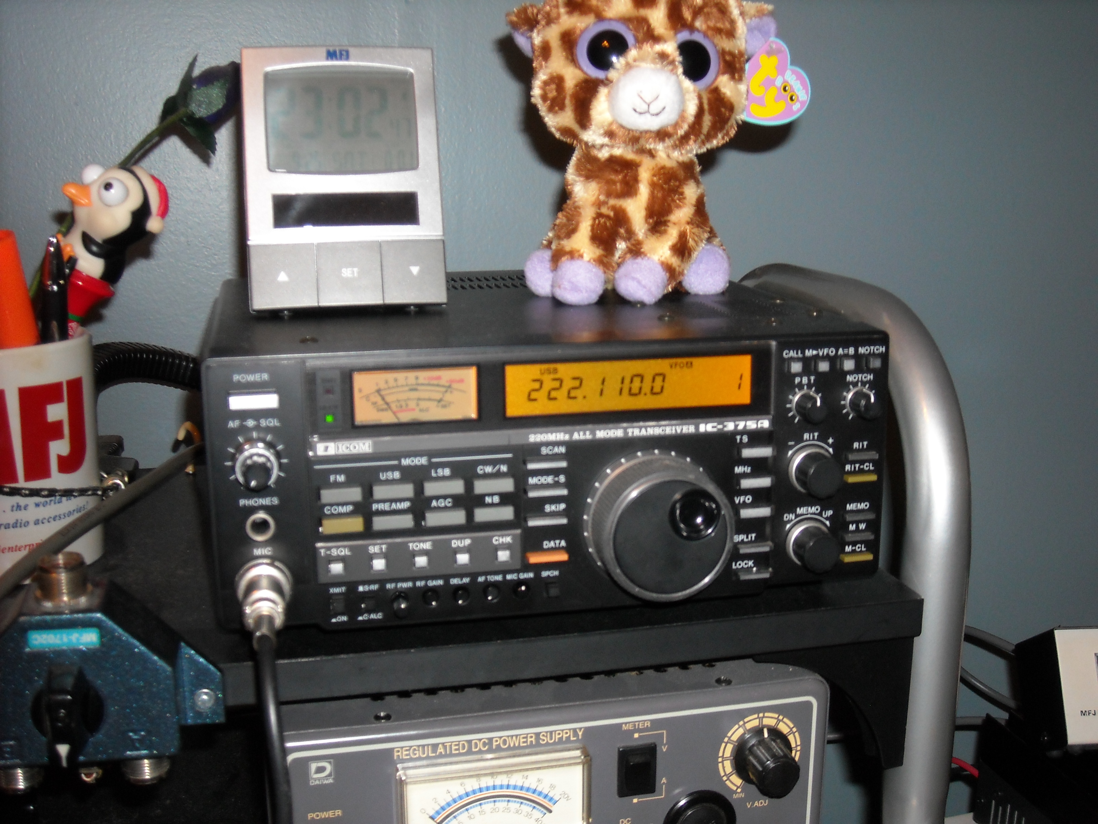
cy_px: 412
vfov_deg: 32.9
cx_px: 549
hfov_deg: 42.9
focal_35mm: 44
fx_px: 1396
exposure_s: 1/60
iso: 200
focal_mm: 7.1
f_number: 3.1
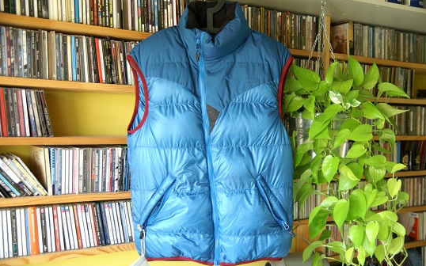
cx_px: 213
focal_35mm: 40
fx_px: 464
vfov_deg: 32.0
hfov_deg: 49.3
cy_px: 135
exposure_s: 1/60
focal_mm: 26
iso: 800
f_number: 2.8
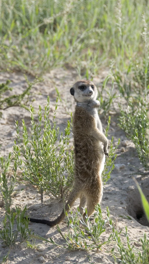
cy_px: 132
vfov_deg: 18.1
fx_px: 832
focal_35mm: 119
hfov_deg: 10.2
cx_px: 80
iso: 400
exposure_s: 1/800
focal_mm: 75
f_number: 6.3
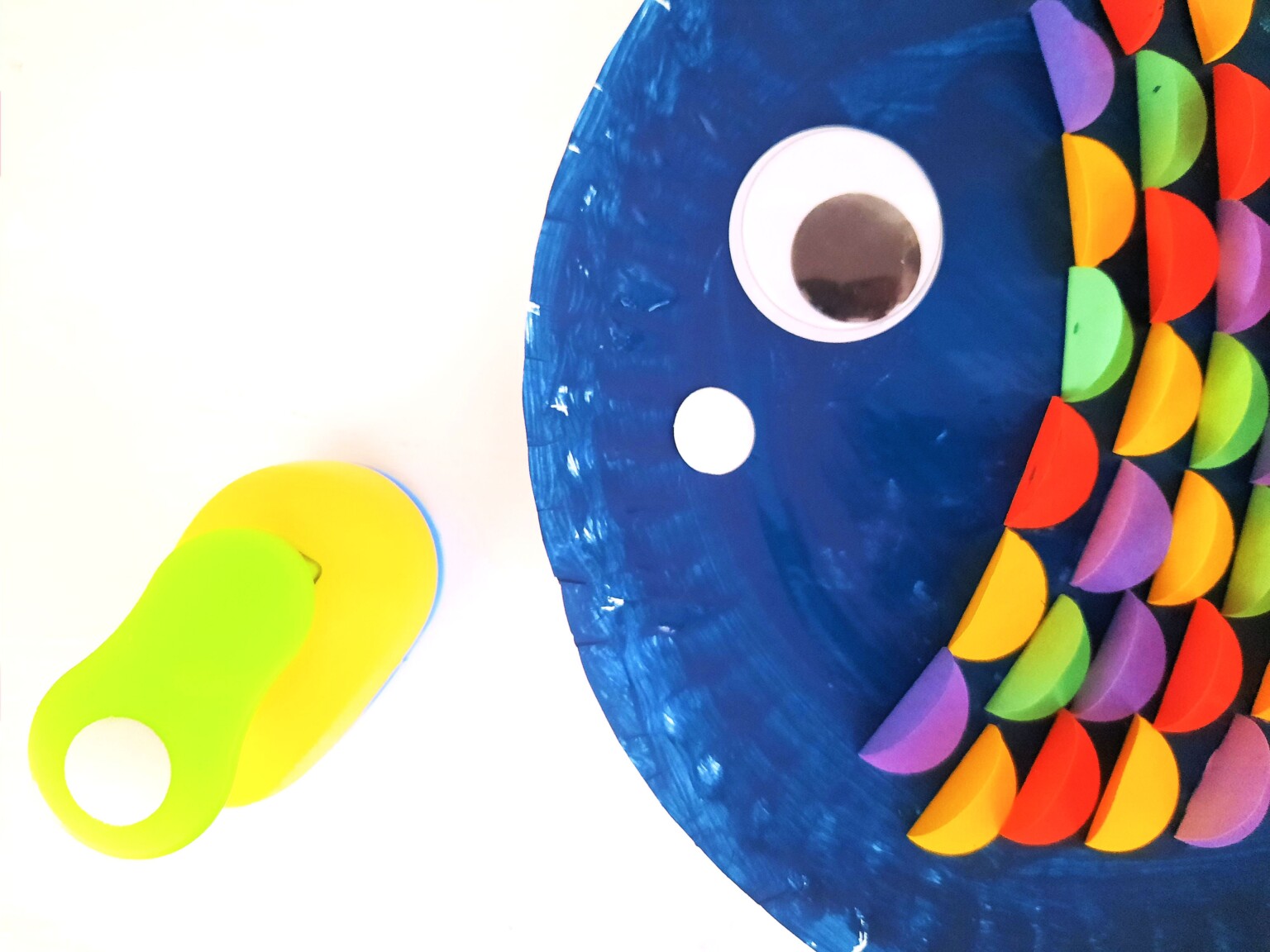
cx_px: 635
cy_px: 476
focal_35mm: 25
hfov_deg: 69.4
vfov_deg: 54.9
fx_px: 917
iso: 640
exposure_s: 1/24
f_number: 2
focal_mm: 4.6
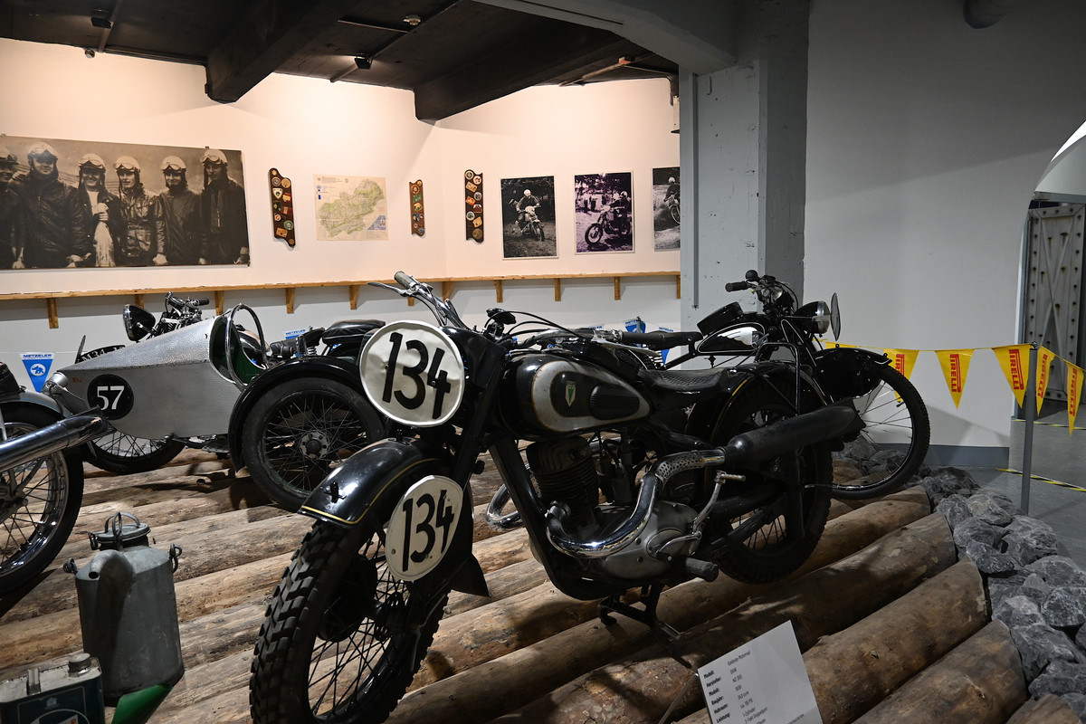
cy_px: 362
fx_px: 724
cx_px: 543
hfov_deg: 73.7
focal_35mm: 24
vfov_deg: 53.1
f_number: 3.5
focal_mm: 16
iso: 1250
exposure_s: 1/125
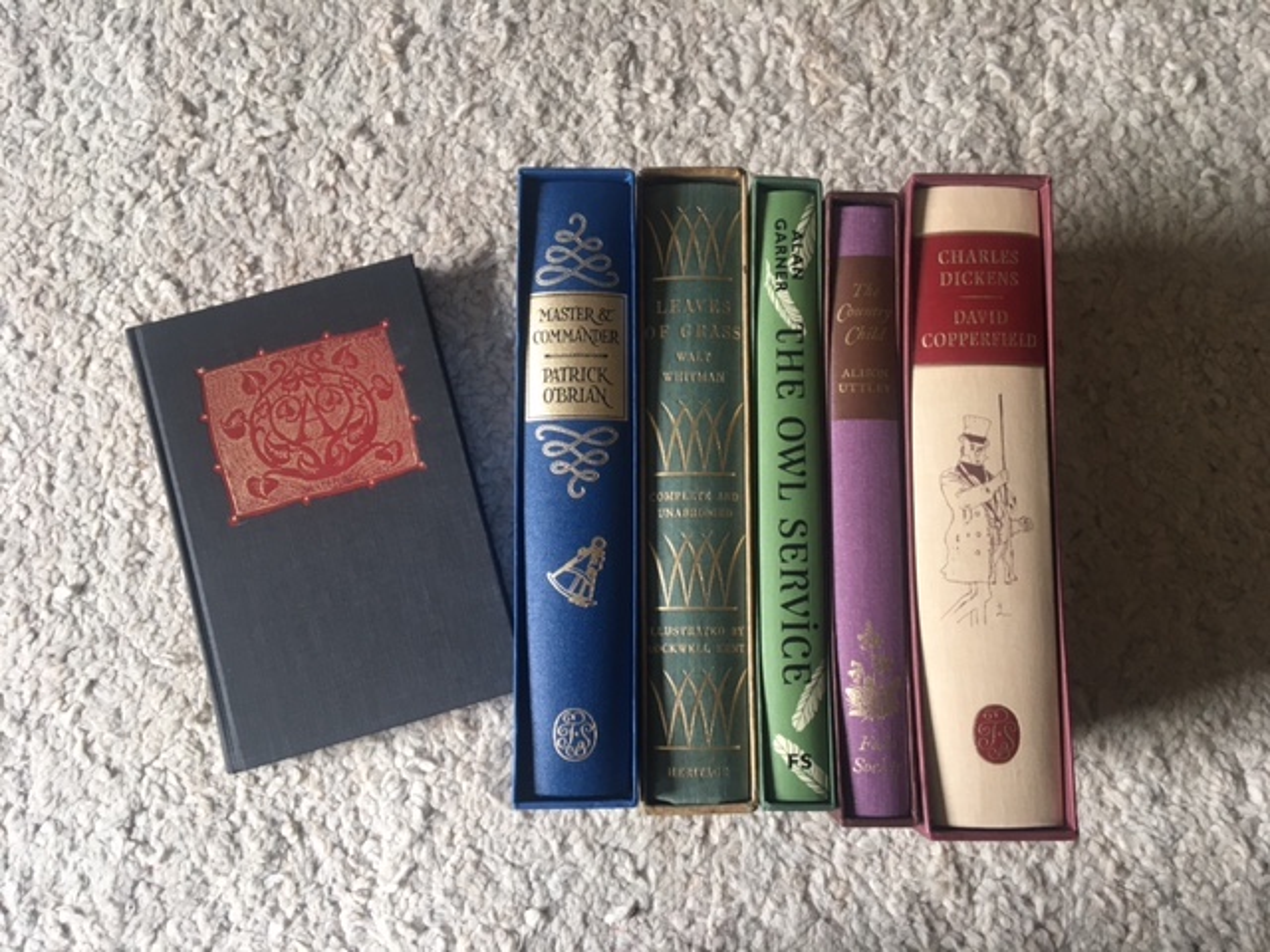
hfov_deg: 61.7
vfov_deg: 48.2
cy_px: 476
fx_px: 1064
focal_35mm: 29
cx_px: 635
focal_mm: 4.15
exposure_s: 1/33
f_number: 2.2
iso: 64
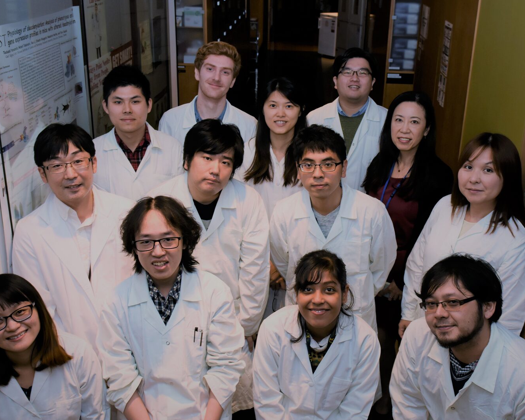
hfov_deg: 44.8
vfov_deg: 36.5
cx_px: 270
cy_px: 209
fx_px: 637
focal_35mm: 41
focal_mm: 24
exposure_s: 1/60
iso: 800
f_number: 5.6
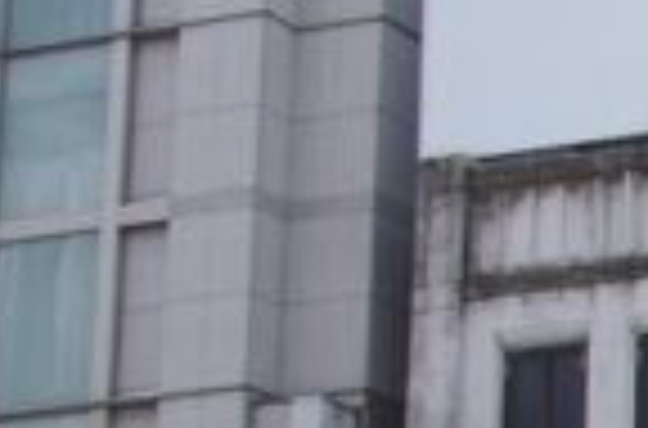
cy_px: 597
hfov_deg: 10.5
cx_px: 1386
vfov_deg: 7.6
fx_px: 3158
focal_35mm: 176
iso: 100
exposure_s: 1/200
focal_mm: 22
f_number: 5
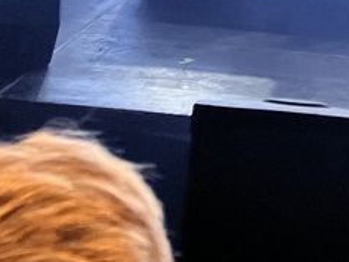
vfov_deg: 10.2
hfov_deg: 14.7
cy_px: -299
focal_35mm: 132
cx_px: 364
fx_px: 1331
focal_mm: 5.7
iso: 100
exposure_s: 1/100
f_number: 1.5
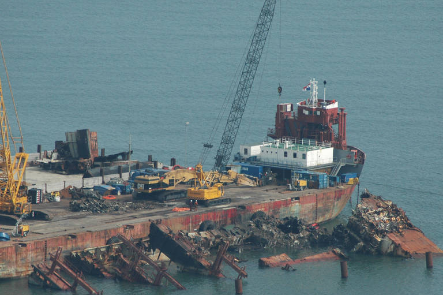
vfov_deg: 2.6
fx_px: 6481
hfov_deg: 3.9
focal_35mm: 527
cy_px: 147
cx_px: 222
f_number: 6.3
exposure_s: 1/2500
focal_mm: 300
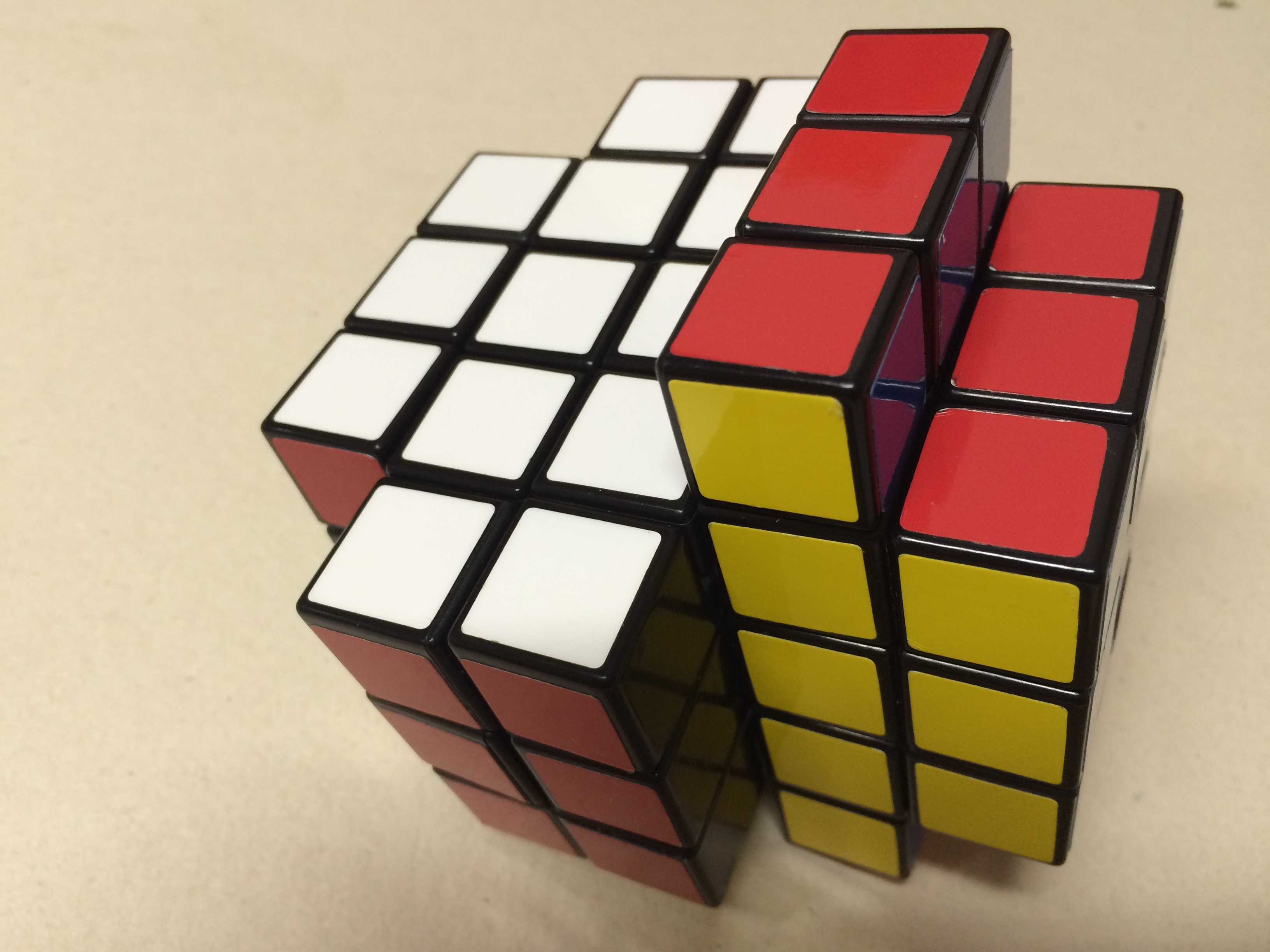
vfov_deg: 48.2
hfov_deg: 61.7
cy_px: 476
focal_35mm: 29
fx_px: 1064
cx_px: 635
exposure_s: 1/30
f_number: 2.2
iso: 100
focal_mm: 4.15
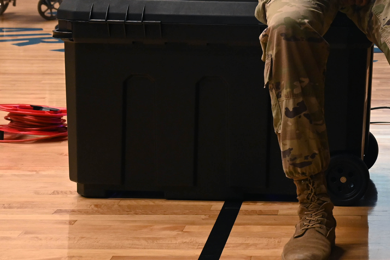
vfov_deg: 12.8
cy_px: -9
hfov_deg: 18.7
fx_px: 1137
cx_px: 432
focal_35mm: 105
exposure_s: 1/40
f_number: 6.3
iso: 2500
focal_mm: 46
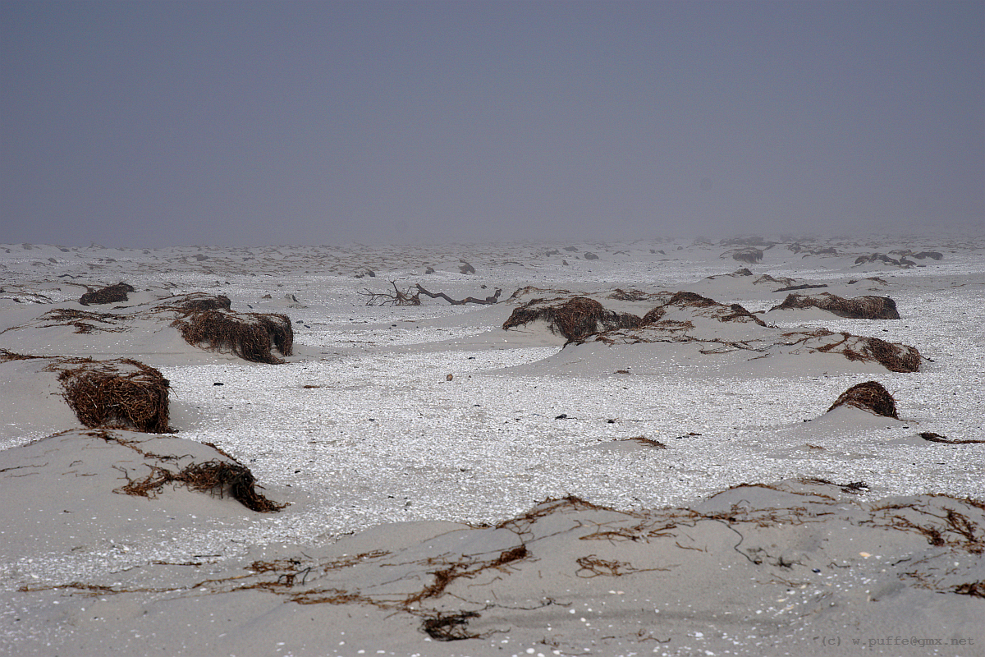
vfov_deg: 10.2
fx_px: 3693
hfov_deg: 15.2
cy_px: 328
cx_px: 492
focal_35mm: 135
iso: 100
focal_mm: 90
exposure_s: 1/400
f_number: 11
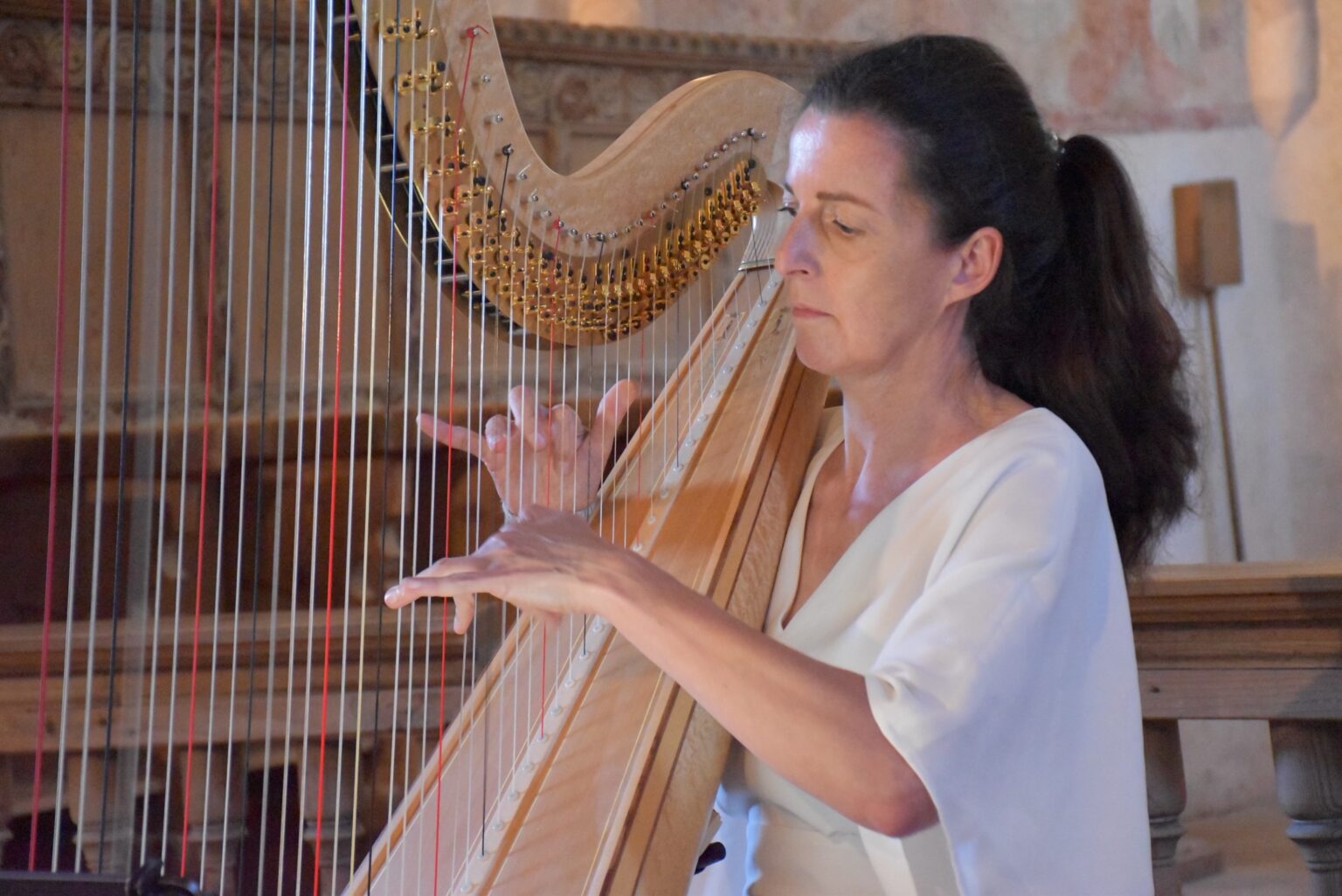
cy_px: 448
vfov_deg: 13.0
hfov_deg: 19.5
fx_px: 3915
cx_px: 671
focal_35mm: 105
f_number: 5
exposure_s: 1/60
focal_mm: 70
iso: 12800
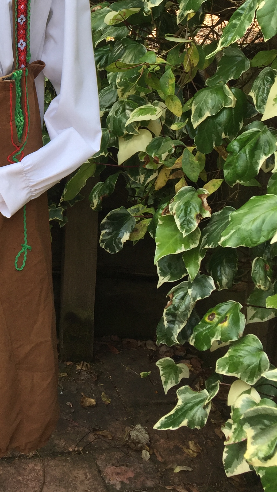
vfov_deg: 36.0
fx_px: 731
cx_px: -41
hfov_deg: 20.3
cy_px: 102
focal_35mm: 56
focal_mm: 4.15
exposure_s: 1/172
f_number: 2.2
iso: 32
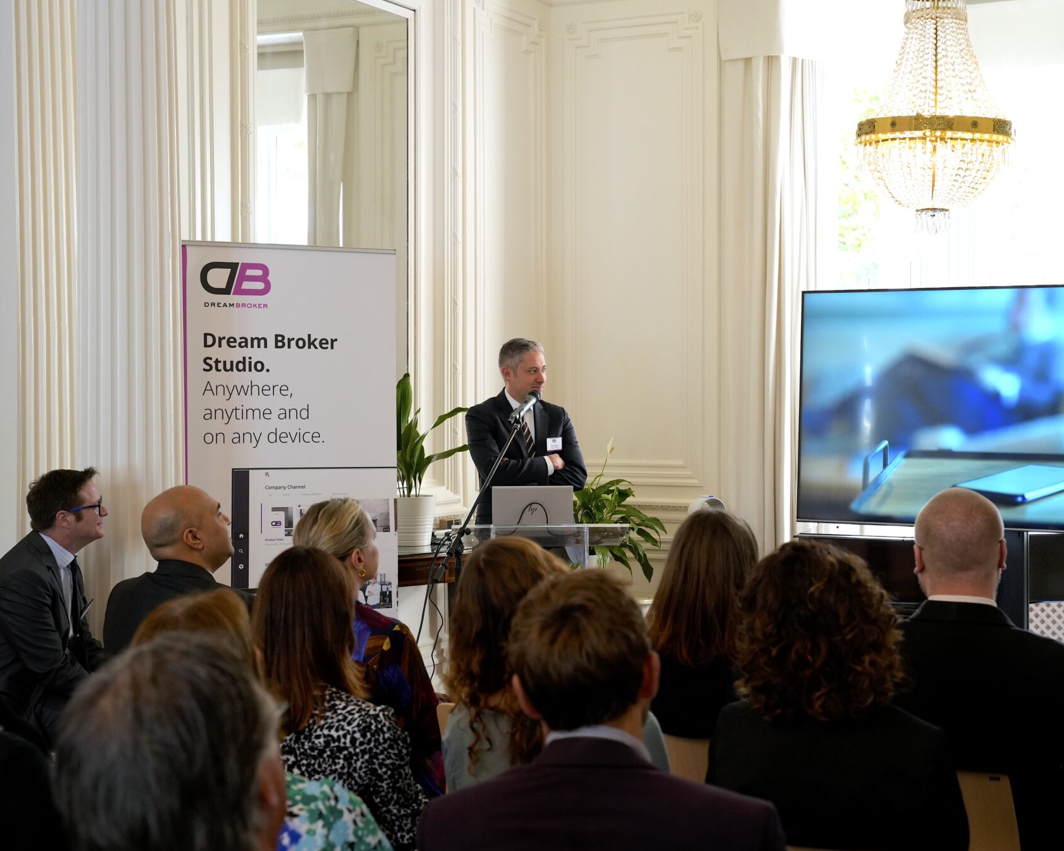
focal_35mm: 56
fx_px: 1763
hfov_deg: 33.5
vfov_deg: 27.1
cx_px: 631
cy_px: 430
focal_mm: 49
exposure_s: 1/100
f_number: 5
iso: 2500
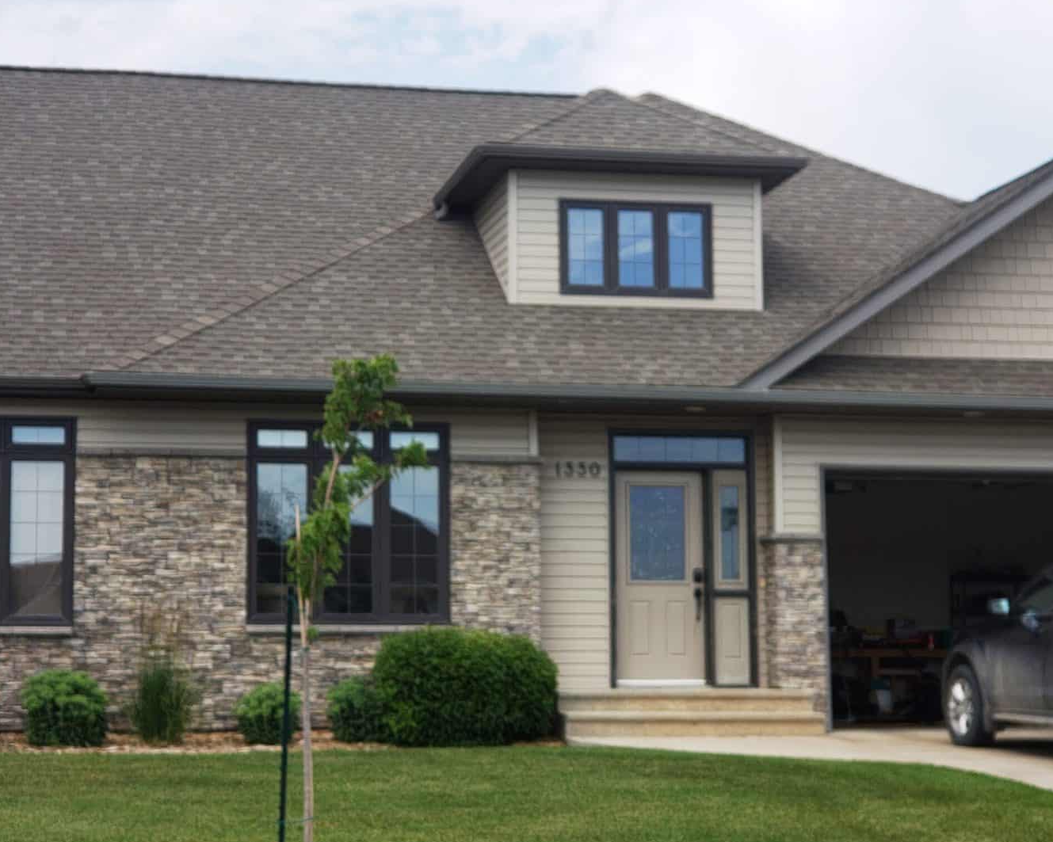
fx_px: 1714
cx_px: 503
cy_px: 420
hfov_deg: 34.1
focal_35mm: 55
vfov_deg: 27.6
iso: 32
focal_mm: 6
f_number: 2.4
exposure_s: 1/548
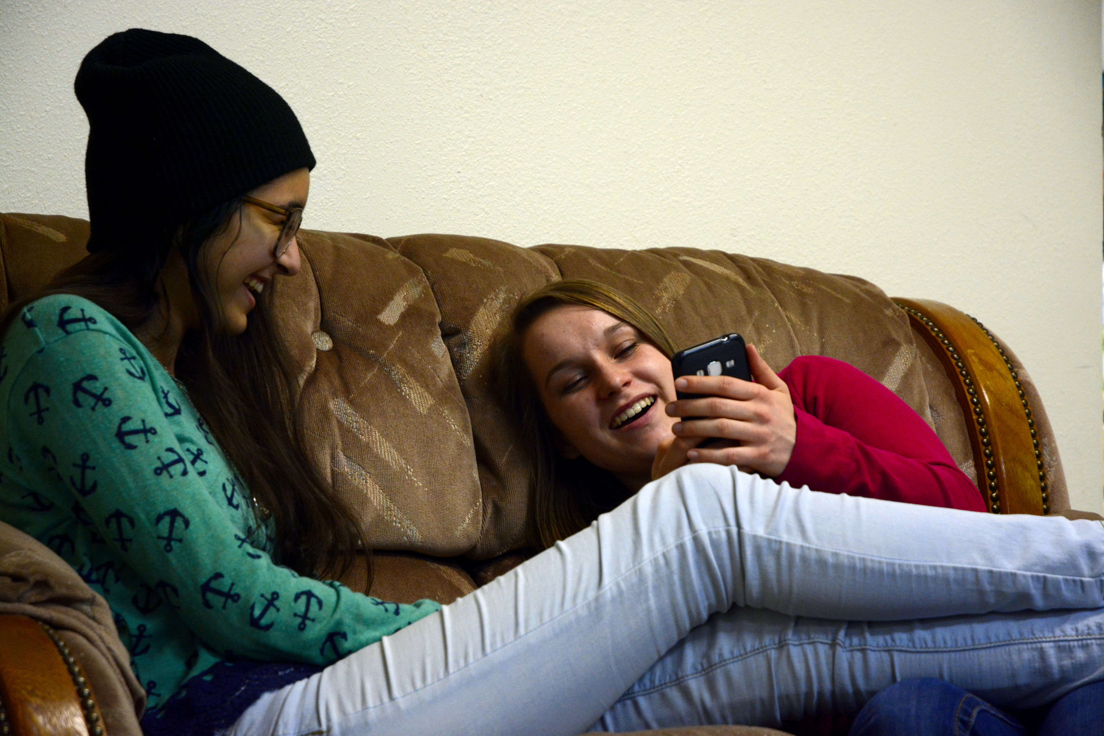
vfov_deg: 13.0
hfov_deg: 19.5
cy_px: 368
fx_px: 3220
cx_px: 552
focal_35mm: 105
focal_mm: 70
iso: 1250
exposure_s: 1/100
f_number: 4.5
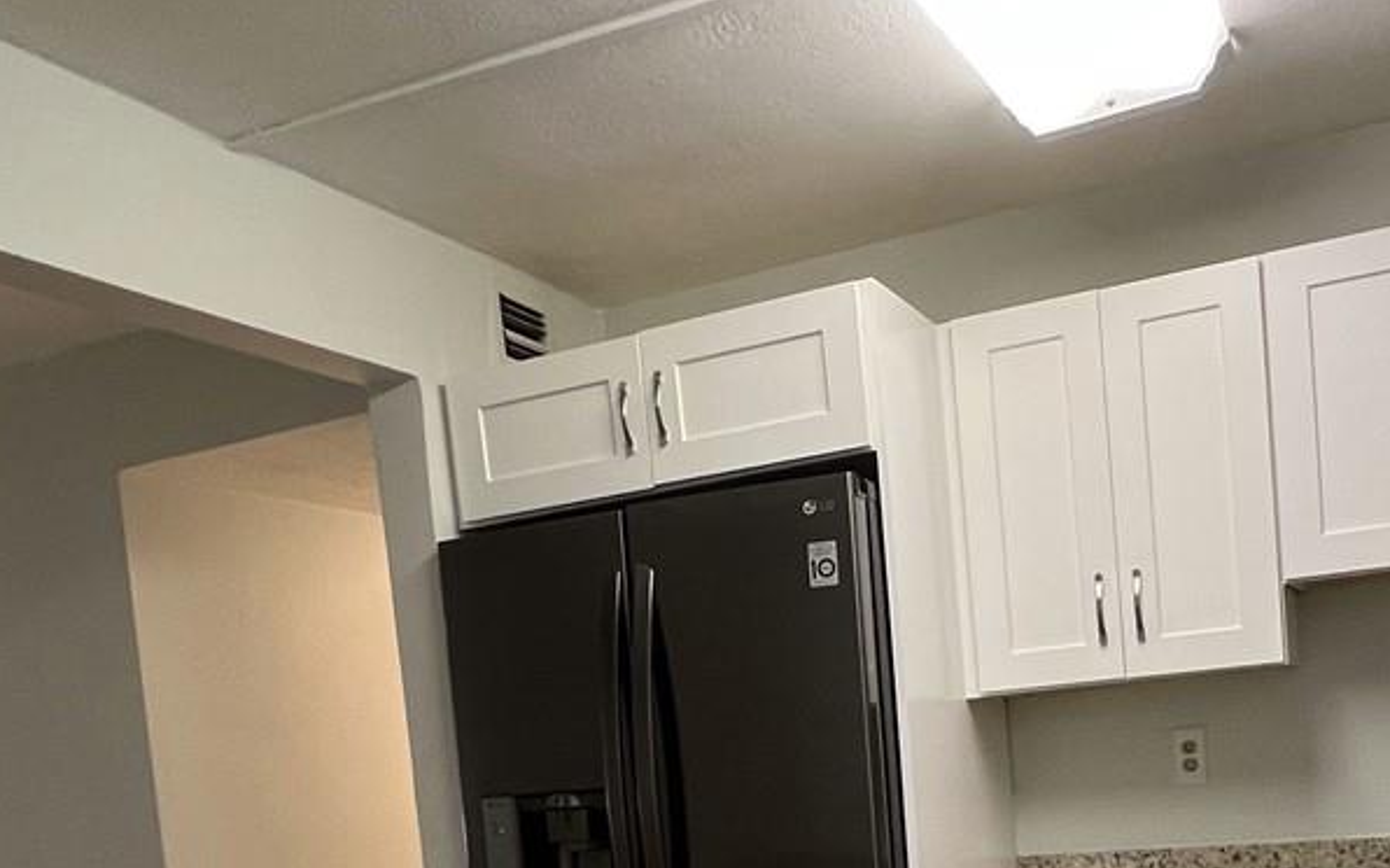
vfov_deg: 31.5
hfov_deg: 52.6
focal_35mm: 37
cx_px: 795
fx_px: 1401
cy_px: 889
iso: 200
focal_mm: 1.57
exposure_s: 1/60
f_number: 1.8
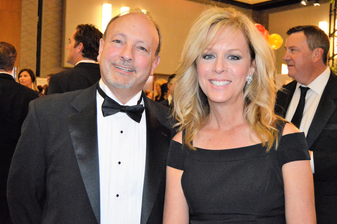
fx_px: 383
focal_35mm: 41
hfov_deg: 47.4
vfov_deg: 32.6
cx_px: 166
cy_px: 109
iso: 3200
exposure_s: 1/60
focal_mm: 24
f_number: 3.8
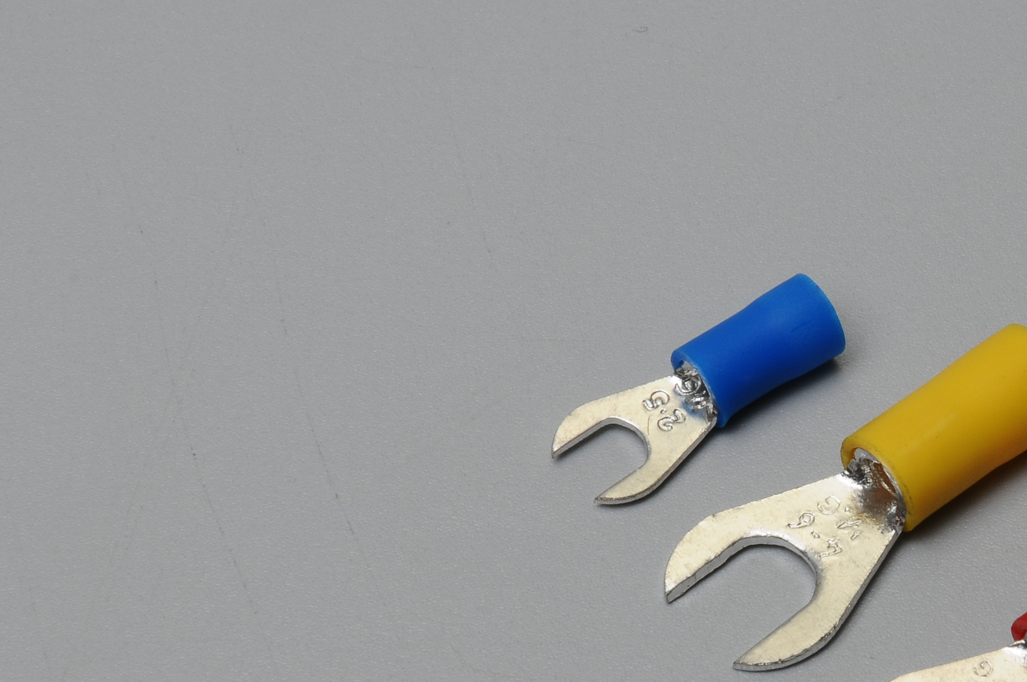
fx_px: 6154
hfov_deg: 9.5
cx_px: 844
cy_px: 534
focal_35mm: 216
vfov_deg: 6.3
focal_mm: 70
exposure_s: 1/60
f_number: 25
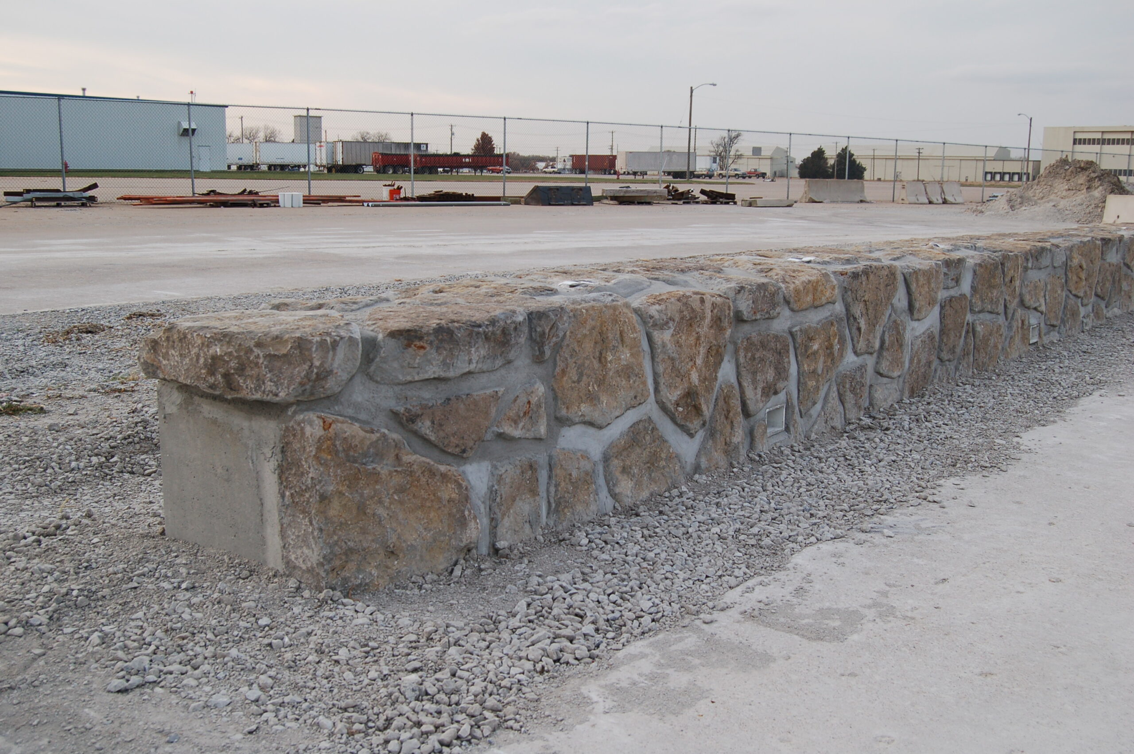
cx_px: 567
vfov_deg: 36.8
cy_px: 377
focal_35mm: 36
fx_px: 1133
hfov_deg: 53.2
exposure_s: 1/125
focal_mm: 24
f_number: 5.6
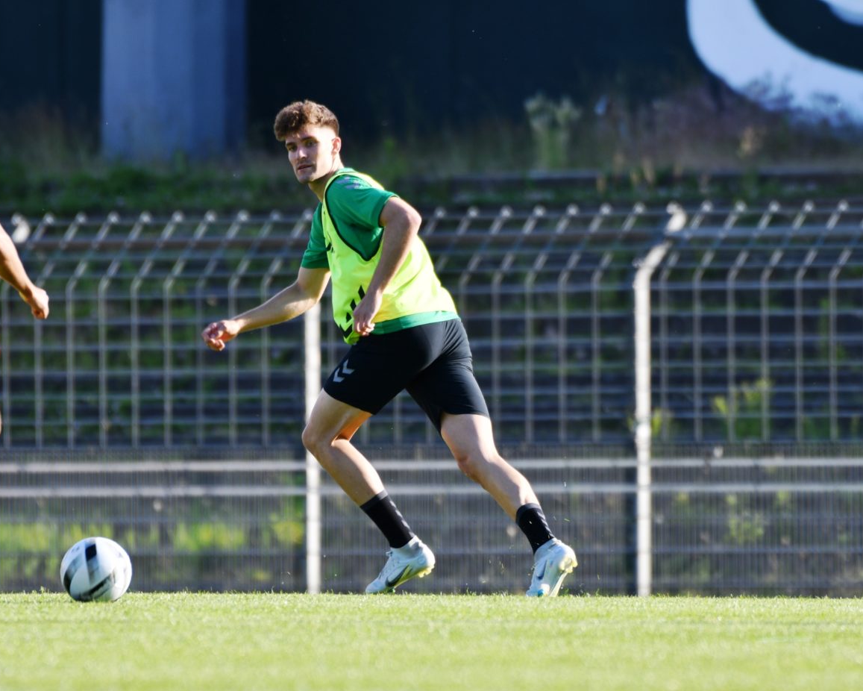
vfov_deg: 2.1
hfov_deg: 2.6
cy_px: 346
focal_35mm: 745
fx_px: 19032
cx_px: 448
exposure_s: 1/400
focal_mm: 440
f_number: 5.6
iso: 140
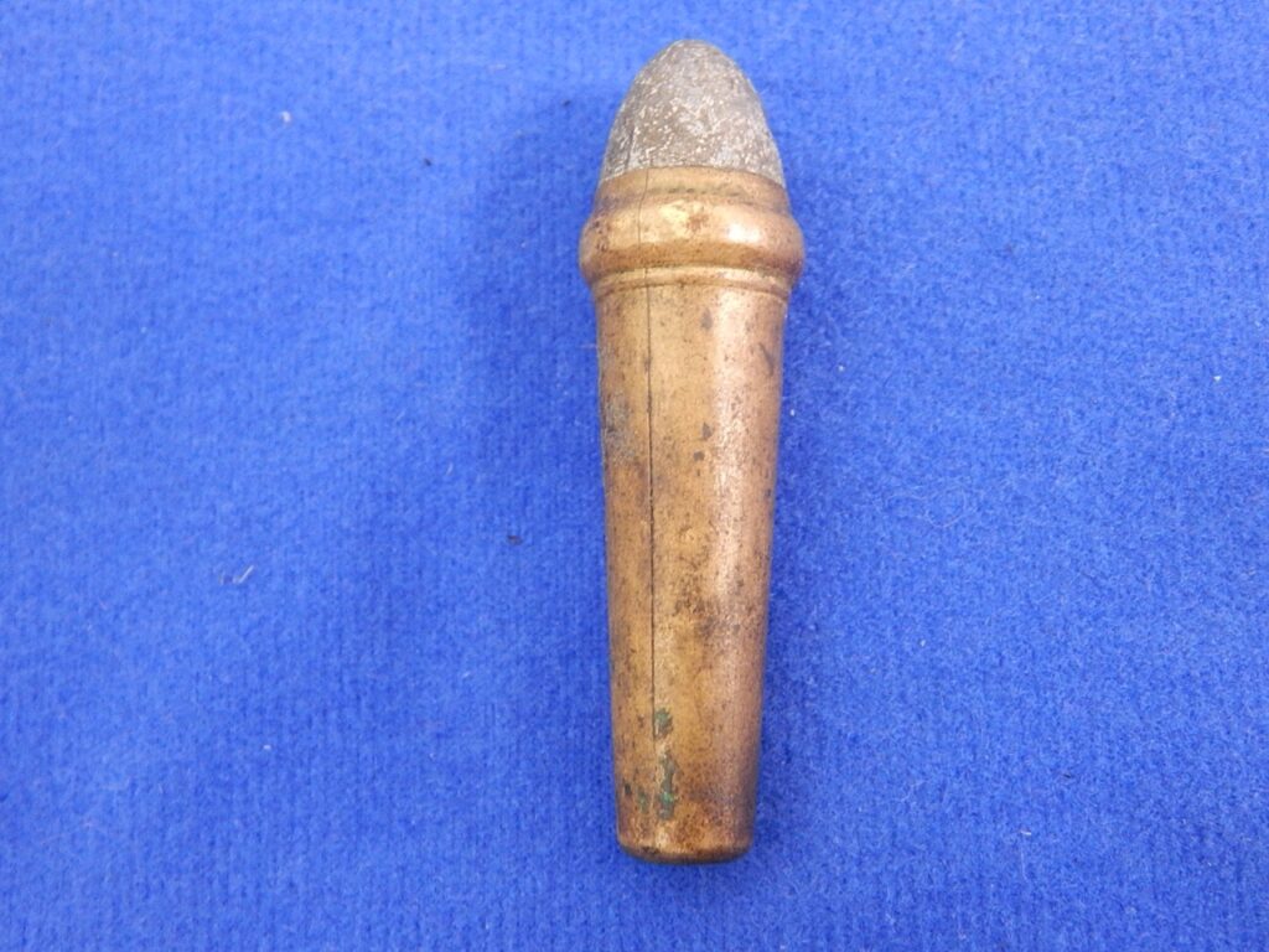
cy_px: 476
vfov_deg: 33.6
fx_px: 1576
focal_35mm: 43
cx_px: 634
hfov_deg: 43.9
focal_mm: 7.7
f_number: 3.6
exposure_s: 1/8
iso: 560
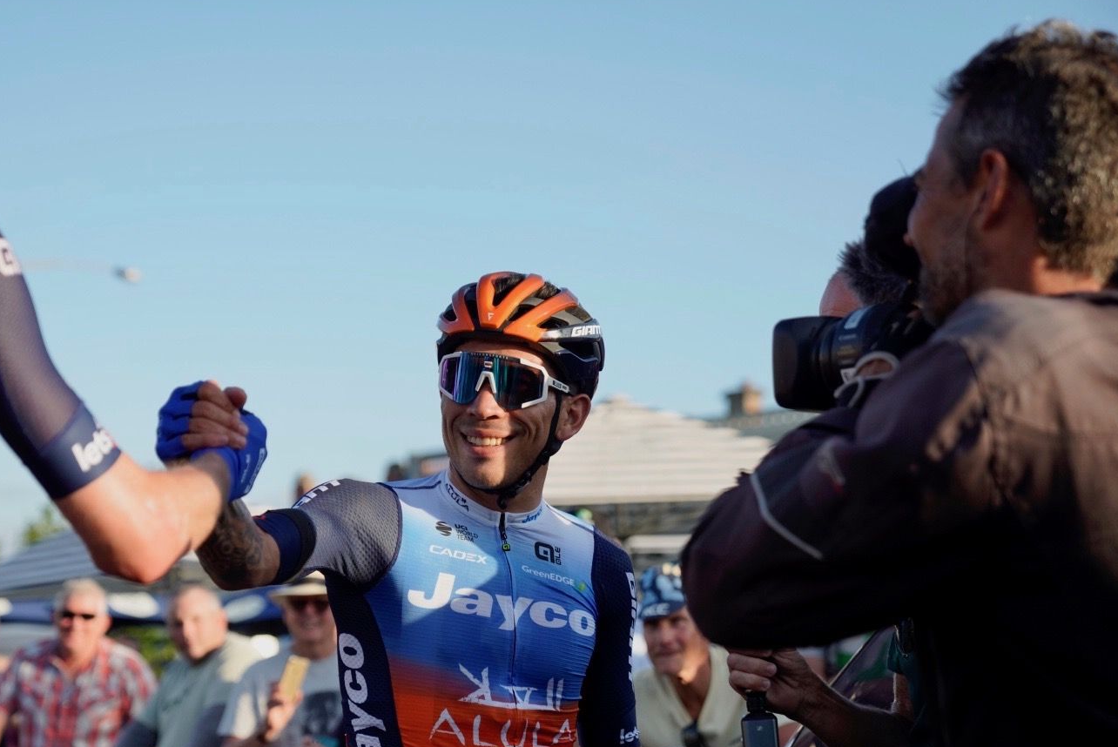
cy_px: 461
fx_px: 2269
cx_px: 433
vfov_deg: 18.7
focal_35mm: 73
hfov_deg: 27.6
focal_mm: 58
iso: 250
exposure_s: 1/2000
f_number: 2.8
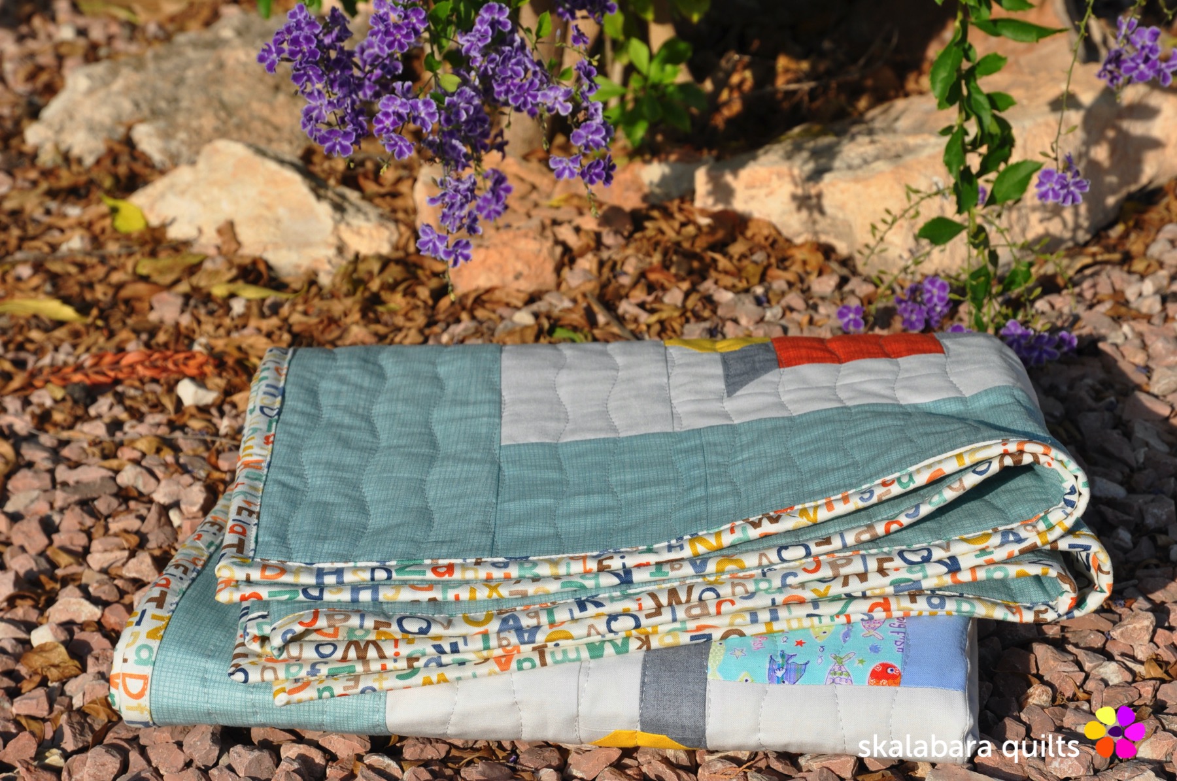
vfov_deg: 15.7
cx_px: 588
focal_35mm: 87
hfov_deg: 23.4
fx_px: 2841
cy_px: 390
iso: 200
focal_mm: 58
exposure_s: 1/400
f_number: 10
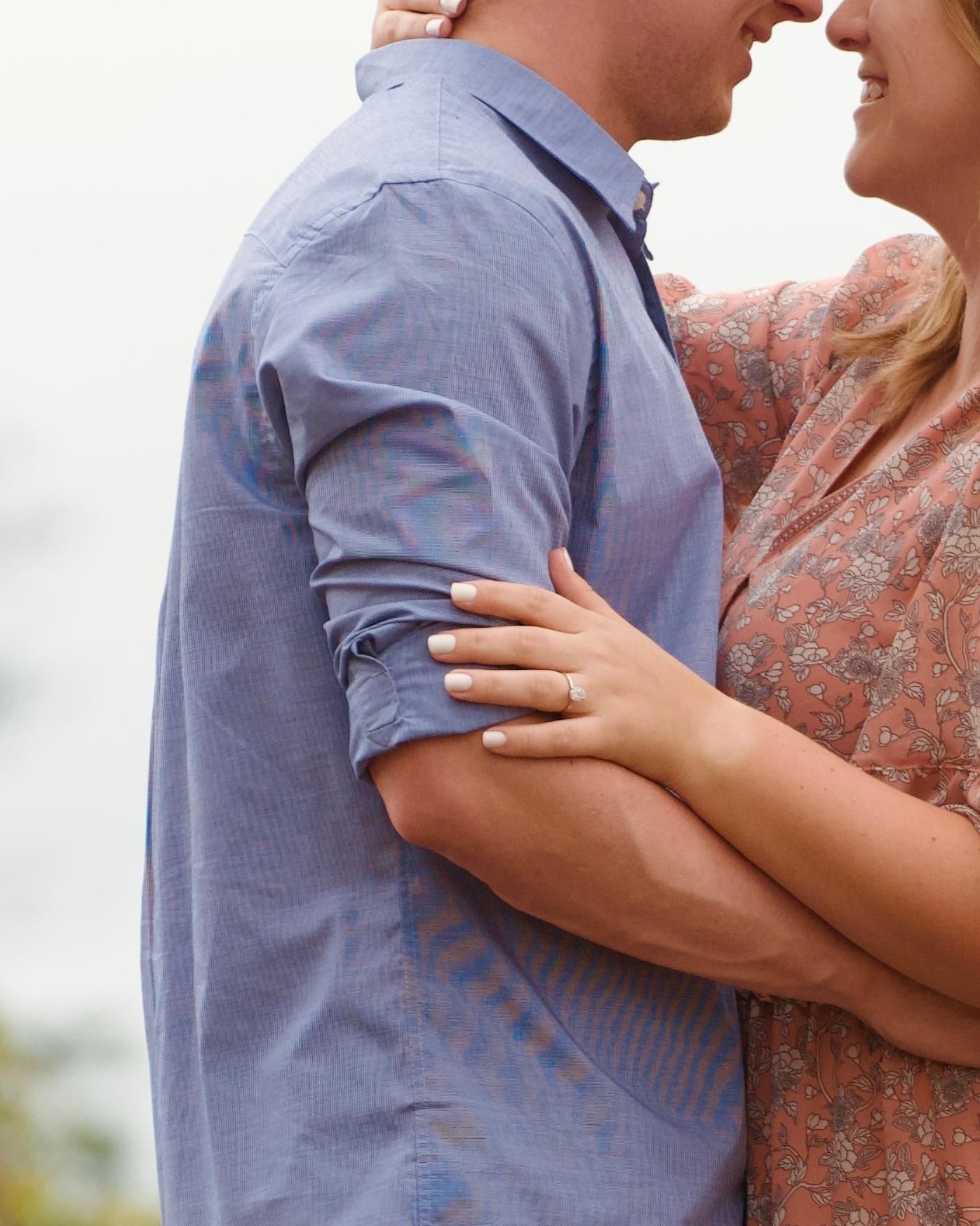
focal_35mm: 550
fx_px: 19939
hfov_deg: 2.8
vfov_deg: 3.5
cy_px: 1197
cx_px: 723
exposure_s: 1/3200
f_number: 2.8
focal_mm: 170
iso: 800
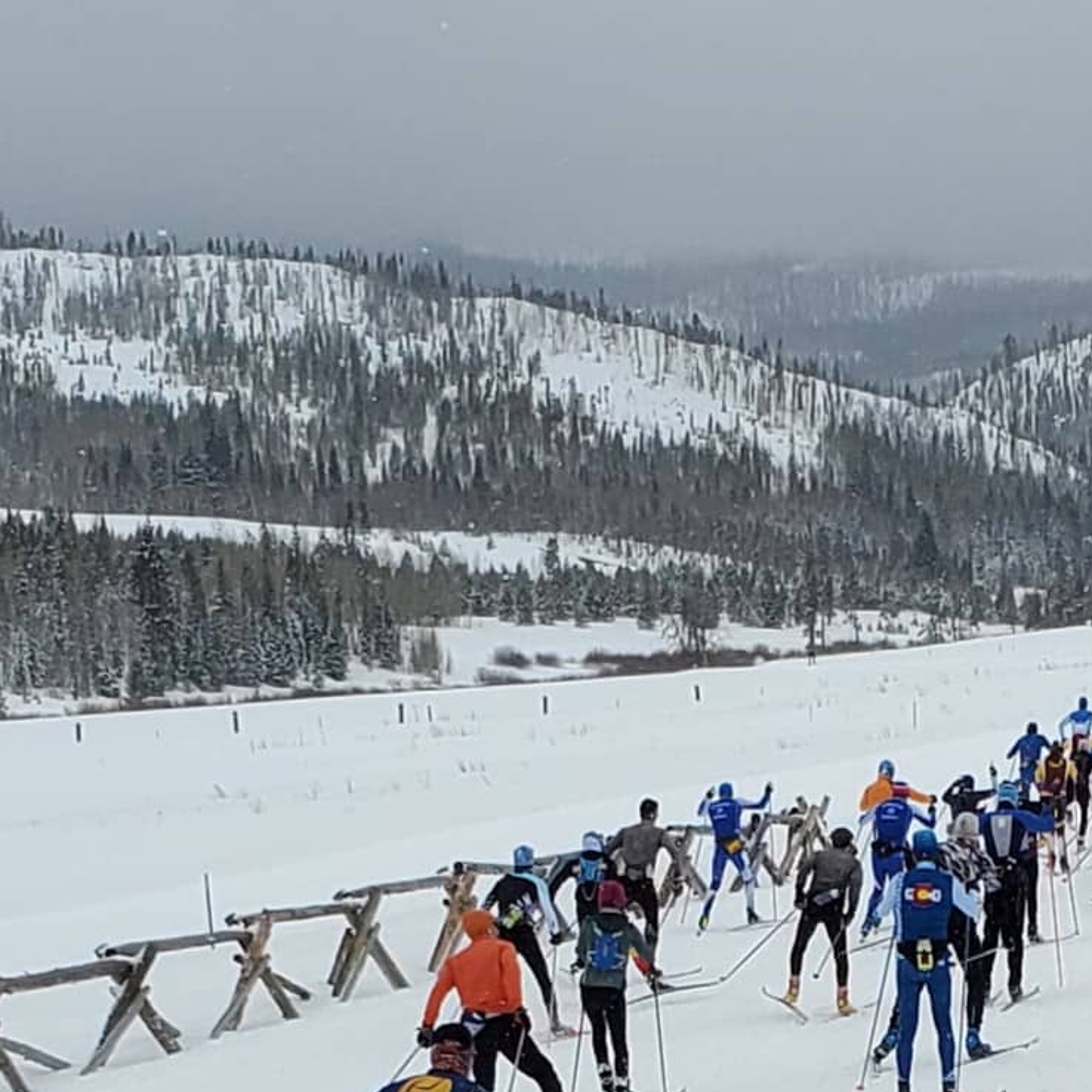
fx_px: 2284
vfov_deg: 26.4
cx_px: 939
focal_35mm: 64
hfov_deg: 26.2
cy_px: 857
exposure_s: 1/3333
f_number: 2.4
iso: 50
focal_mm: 4.3
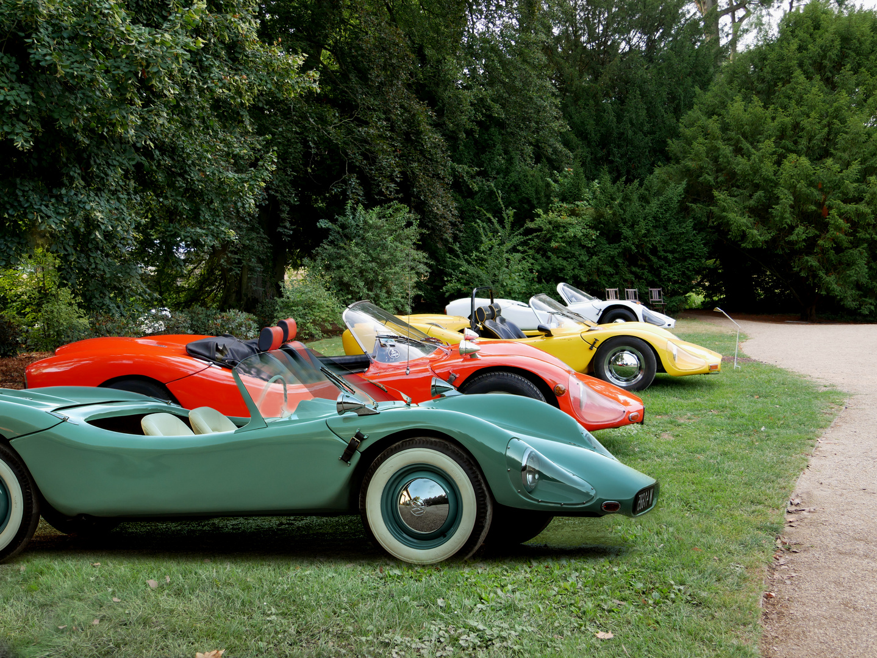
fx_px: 862
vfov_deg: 41.8
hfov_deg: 53.9
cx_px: 438
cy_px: 329
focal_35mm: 34
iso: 200
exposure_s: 1/125
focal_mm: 17
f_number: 3.7
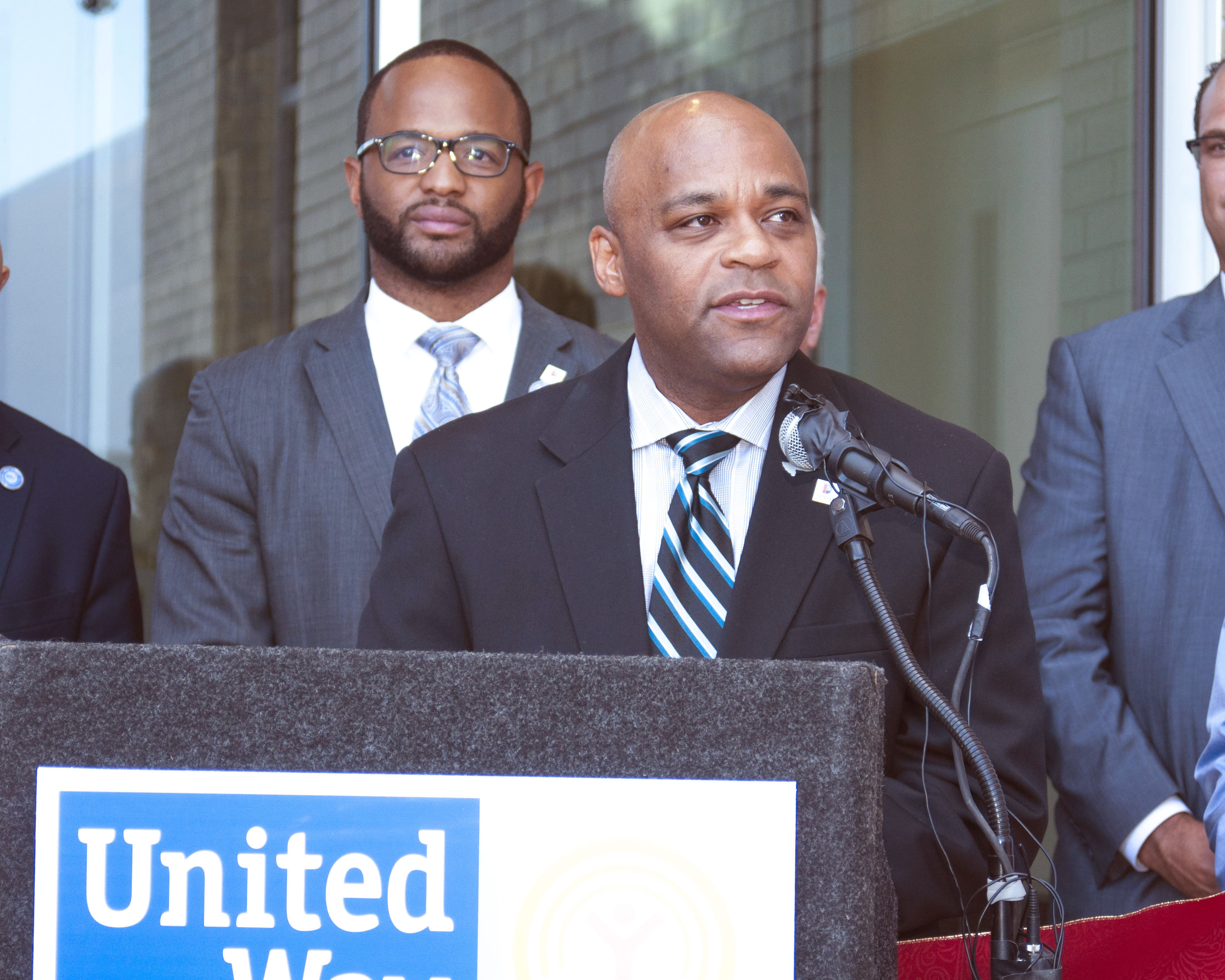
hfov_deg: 14.2
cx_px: 624
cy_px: 491
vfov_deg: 11.3
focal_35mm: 136
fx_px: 4930
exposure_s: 1/100
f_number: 5.6
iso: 200
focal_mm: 80
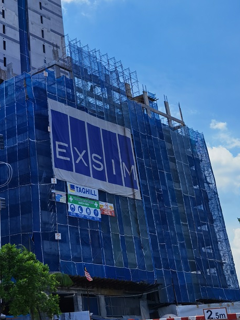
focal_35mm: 58
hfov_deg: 24.3
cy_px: 28
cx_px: 8
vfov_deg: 31.6
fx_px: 536
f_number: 1.9
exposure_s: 1/9434
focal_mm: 6.71
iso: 50
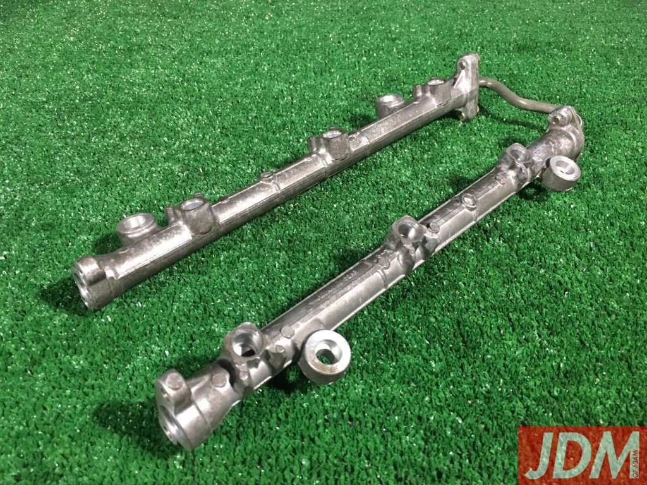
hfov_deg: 61.7
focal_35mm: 29
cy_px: 242
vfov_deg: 48.2
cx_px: 324
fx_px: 542
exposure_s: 1/24
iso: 200
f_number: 2.2
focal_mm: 4.15
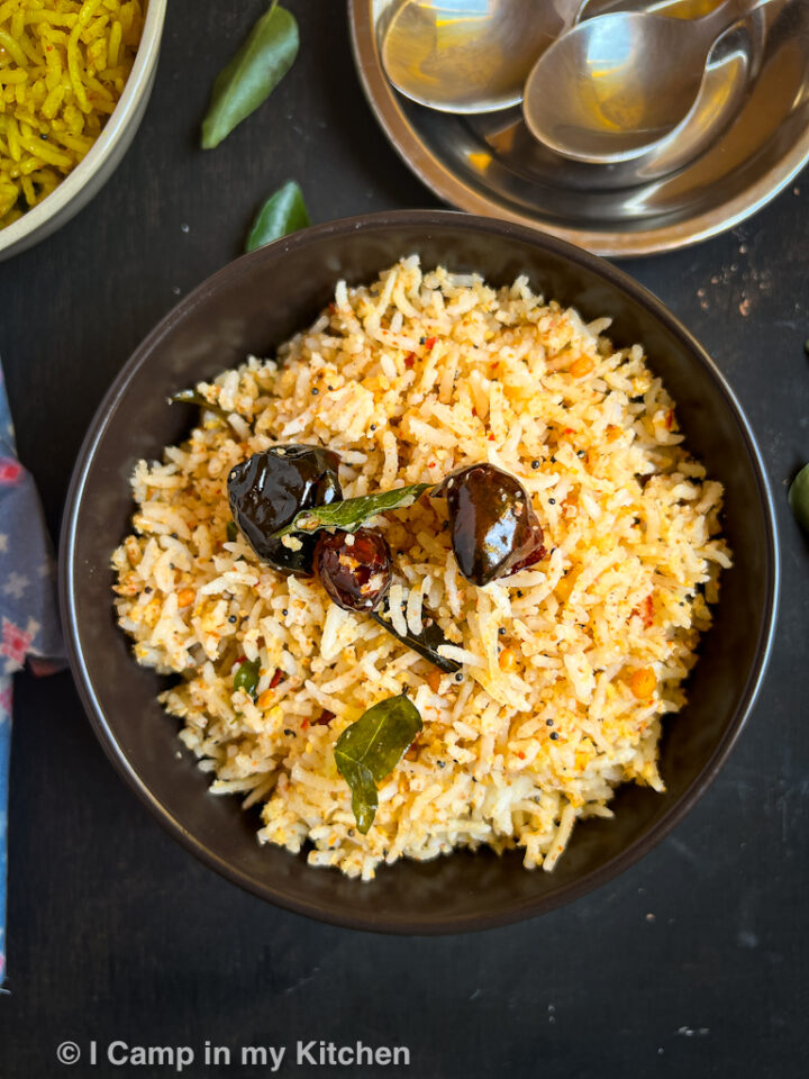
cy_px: 540
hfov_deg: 53.1
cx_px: 404
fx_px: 810
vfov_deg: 67.3
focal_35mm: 26
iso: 50
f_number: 1.5
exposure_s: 1/300
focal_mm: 5.7
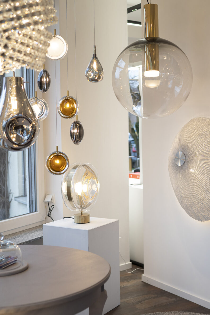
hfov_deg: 25.5
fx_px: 464
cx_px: 117
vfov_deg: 37.5
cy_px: 160
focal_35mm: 53
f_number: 2.2
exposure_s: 1/400
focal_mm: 35
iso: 640
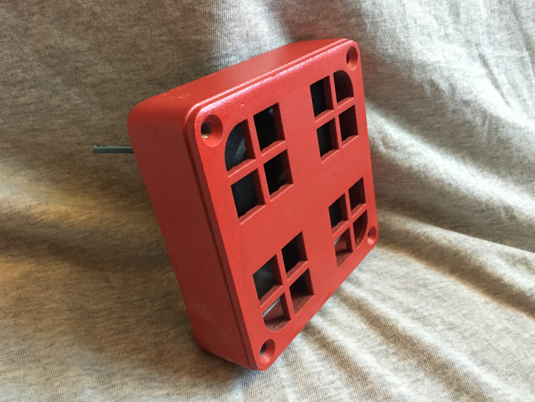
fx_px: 448
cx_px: 268
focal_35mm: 29
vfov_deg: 48.2
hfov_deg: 61.7
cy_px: 201
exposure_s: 1/15
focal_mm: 4.15
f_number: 2.2
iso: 250
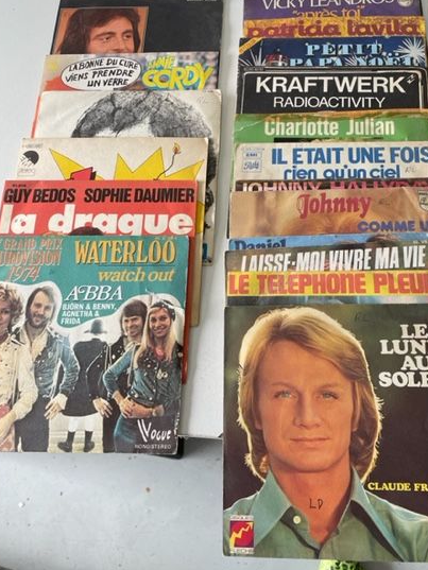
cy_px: 266
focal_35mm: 31
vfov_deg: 58.3
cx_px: 239
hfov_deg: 45.4
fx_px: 511
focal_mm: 4.2
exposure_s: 1/100
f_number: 1.6
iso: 64
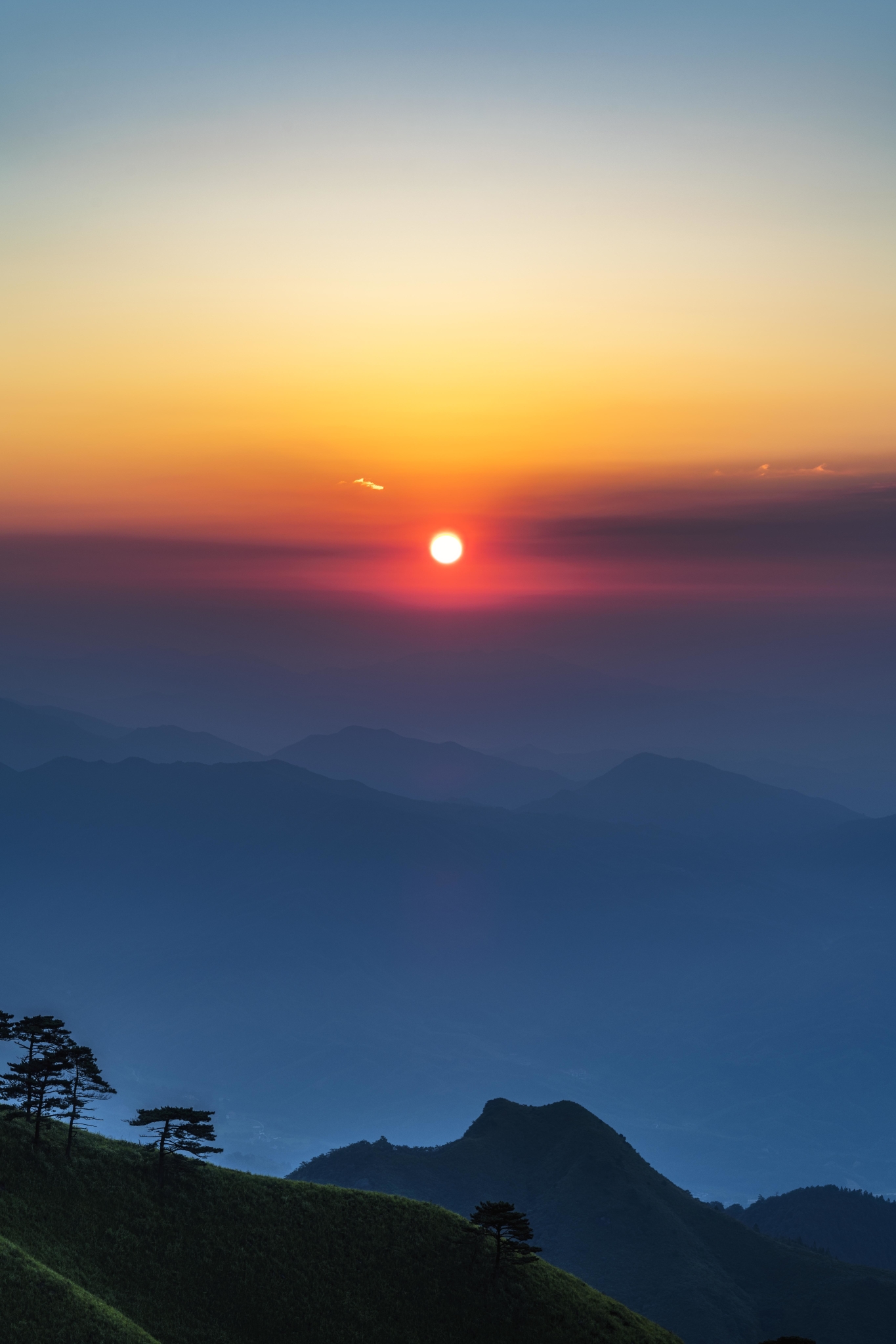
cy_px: 672
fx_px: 3174
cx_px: 448
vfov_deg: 23.9
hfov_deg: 16.1
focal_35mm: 85
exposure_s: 1/40
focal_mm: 85
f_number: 9
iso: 64
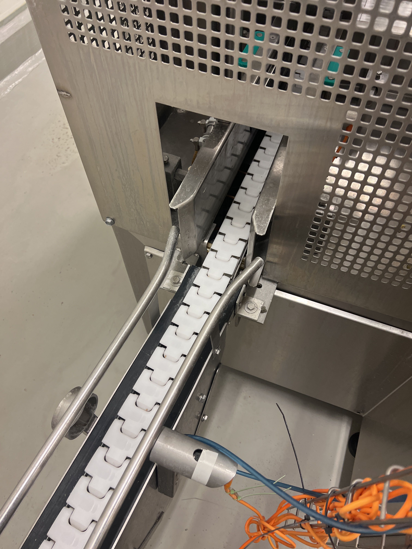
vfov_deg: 67.3
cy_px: 274
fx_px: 413
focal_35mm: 26
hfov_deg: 53.1
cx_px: 206
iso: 125
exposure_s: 1/50
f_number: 1.5
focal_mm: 5.7
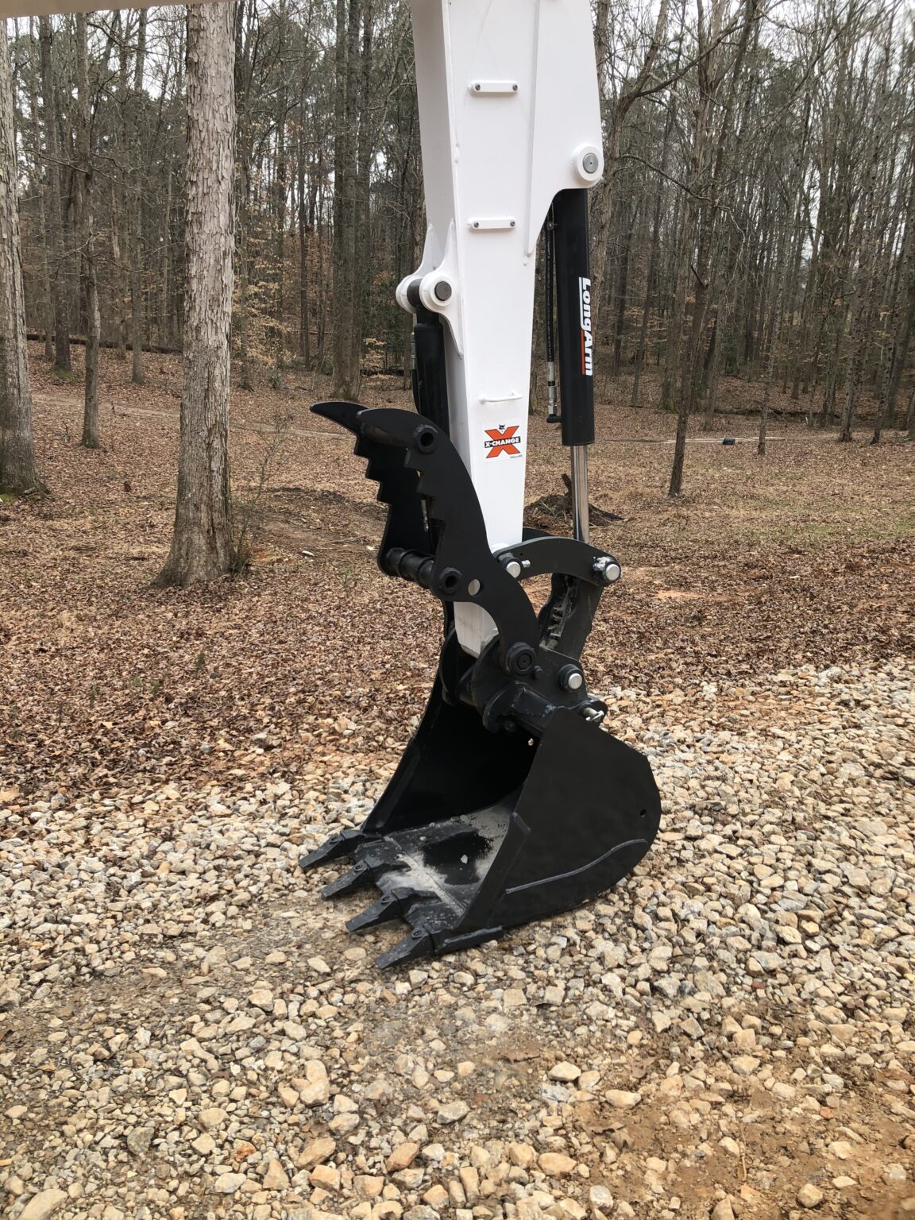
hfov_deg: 49.7
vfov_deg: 63.4
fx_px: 987
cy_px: 610
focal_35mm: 28
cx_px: 458
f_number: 1.8
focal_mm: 3.99
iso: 20
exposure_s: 1/223
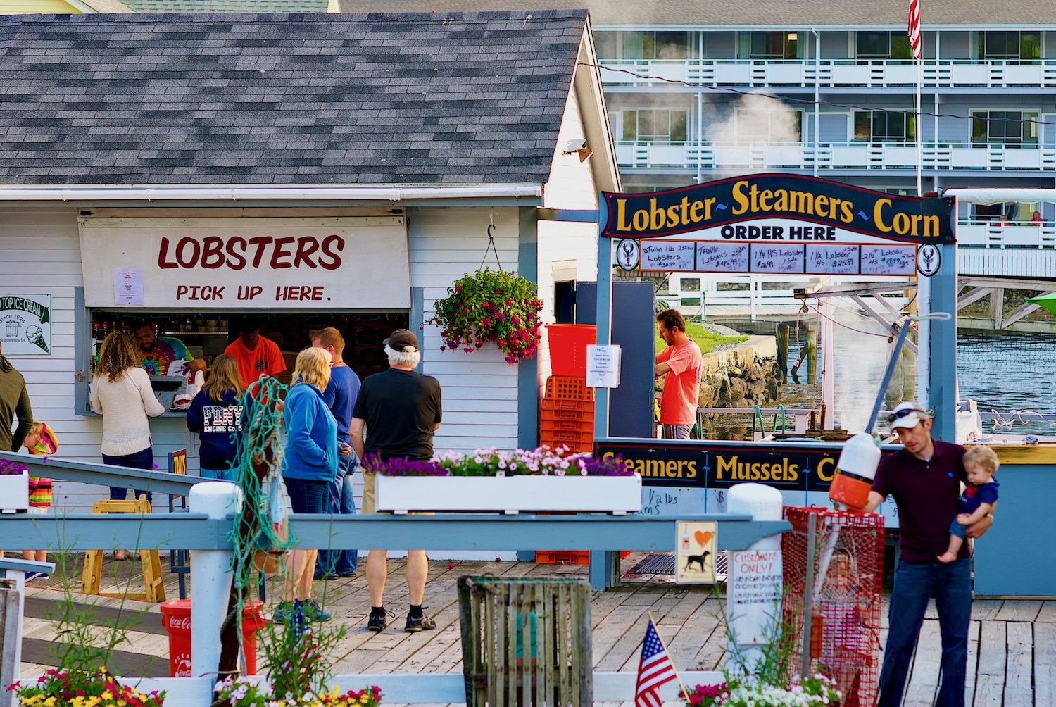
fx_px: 3744
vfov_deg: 10.8
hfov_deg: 16.1
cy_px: 354
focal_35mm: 128
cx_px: 528
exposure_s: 1/80
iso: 100
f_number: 4
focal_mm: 85
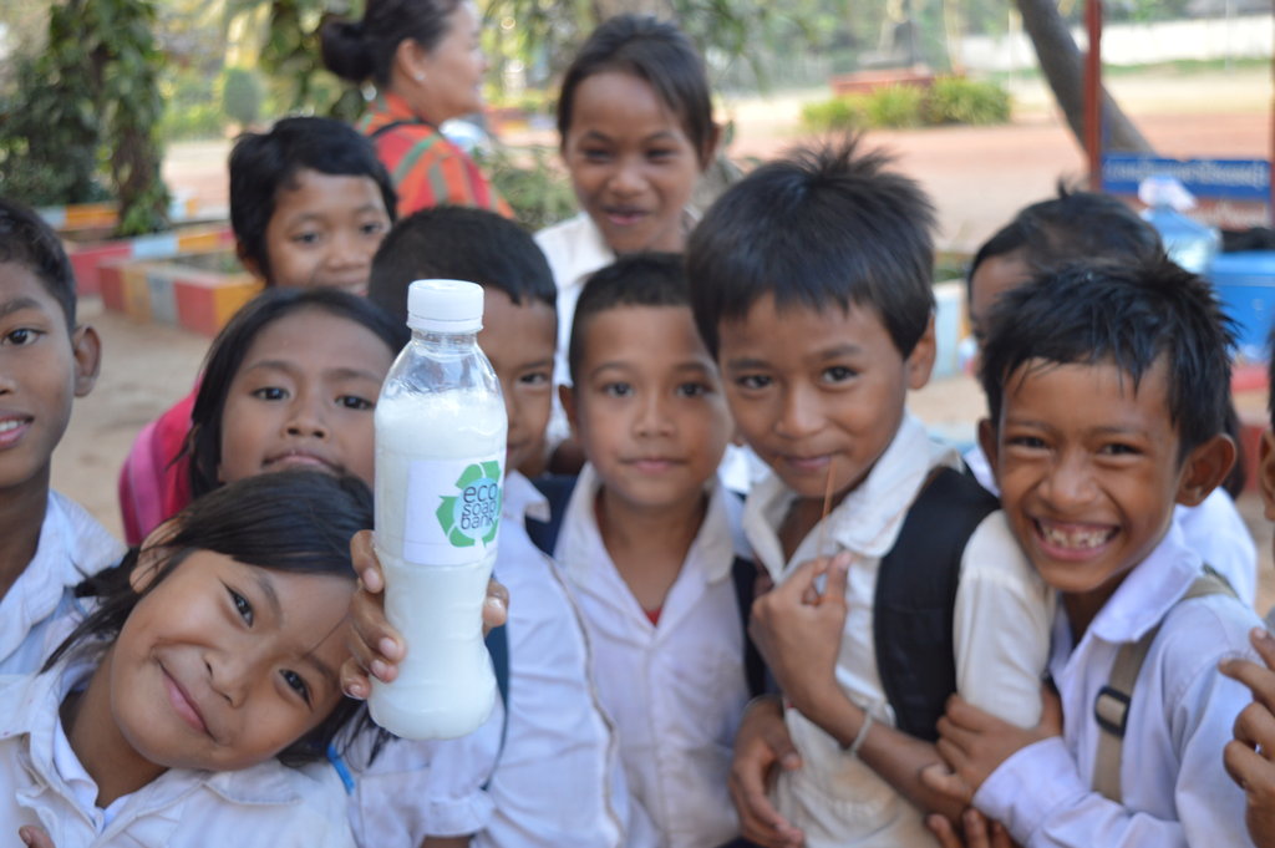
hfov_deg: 45.0
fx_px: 1539
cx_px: 638
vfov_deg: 30.8
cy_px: 424
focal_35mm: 44
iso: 400
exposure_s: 1/80
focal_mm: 29
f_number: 4.2
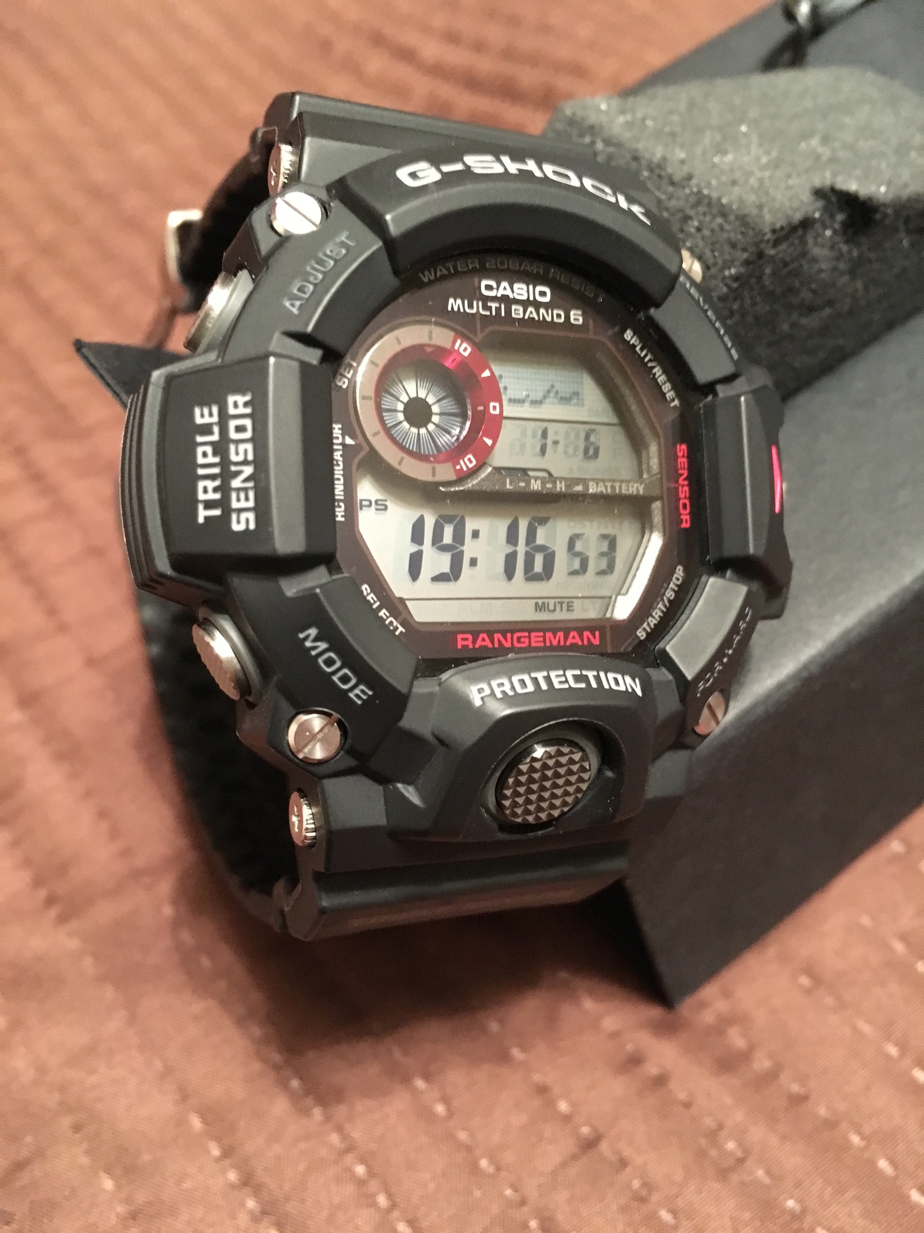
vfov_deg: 61.7
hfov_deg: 48.2
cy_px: 616
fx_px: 1032
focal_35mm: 29
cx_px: 462
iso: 500
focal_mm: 4.15
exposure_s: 1/15
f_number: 2.2
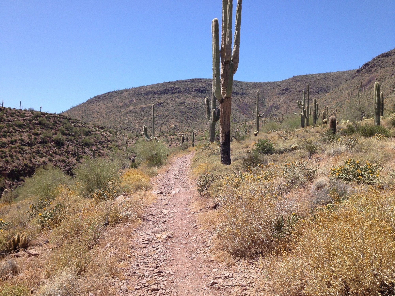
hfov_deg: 52.6
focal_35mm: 35
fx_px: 399
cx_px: 198
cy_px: 148
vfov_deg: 40.7
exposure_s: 1/1284
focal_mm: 4.28
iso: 50
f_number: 2.4
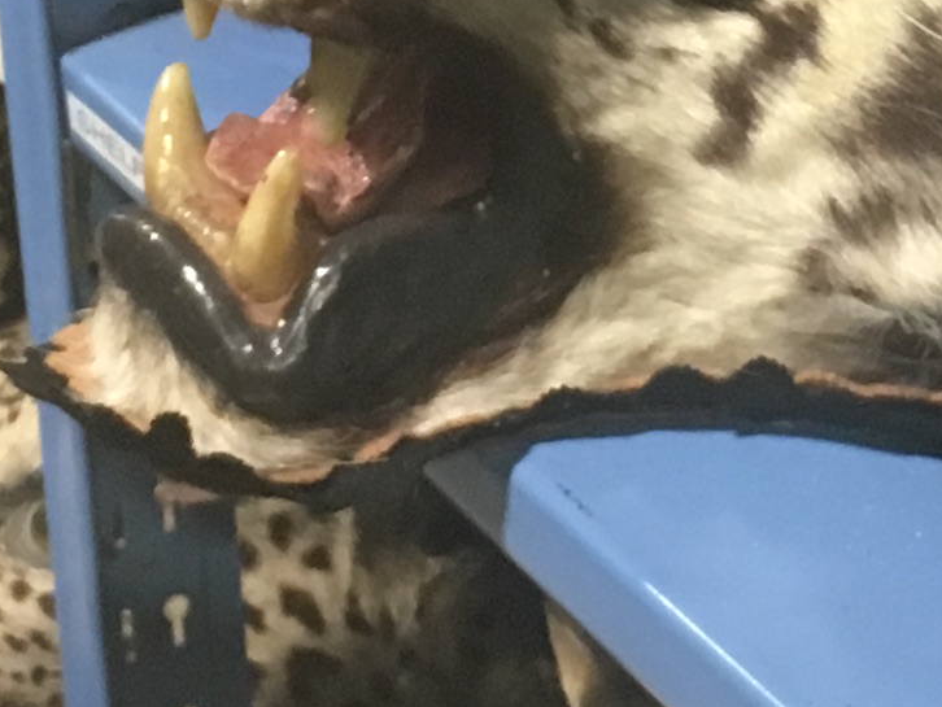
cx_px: 685
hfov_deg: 12.2
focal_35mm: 161
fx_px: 4383
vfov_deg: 8.9
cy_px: -525
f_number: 2.2
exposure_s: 1/30
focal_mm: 4.15
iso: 125
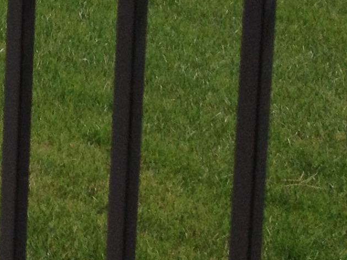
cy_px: -199
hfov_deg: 9.4
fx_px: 1824
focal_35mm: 182
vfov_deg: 7.9
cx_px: -553
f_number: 2.4
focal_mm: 4.28
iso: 64
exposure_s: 1/1727
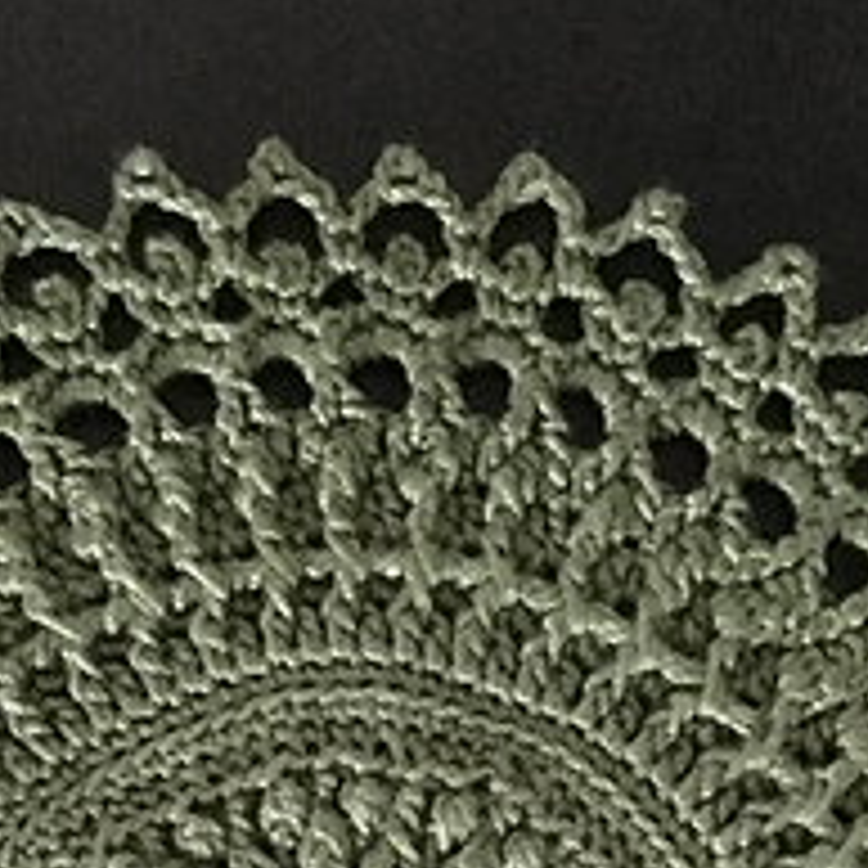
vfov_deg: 19.1
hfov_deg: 20.3
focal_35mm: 85
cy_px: 1093
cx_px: 279
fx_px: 2411
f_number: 2.2
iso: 1600
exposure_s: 1/15
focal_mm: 4.15
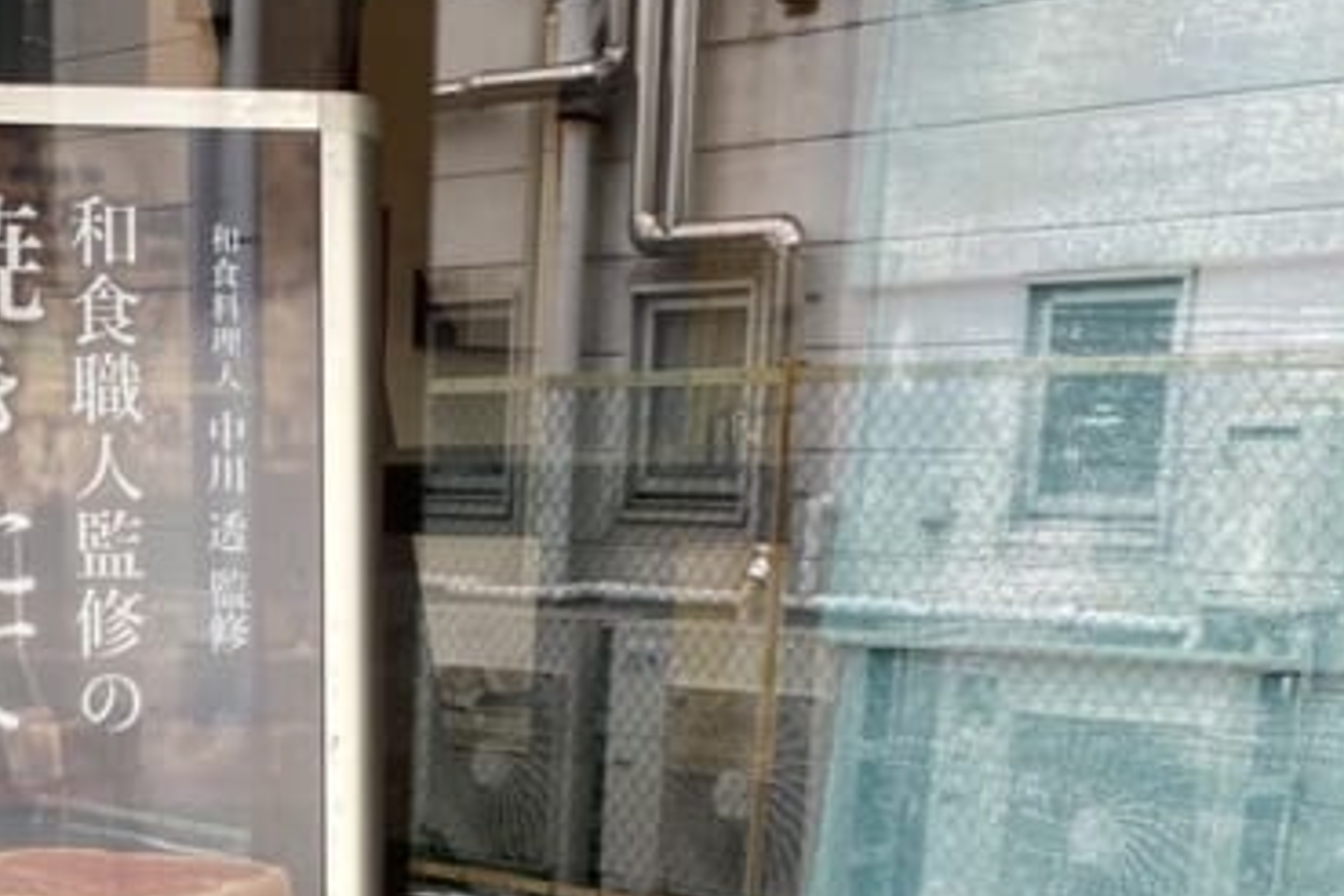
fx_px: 2800
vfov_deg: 16.7
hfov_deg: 26.2
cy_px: 1288
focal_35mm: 75
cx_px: 164
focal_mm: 4.25
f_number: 1.8
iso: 32
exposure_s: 1/257
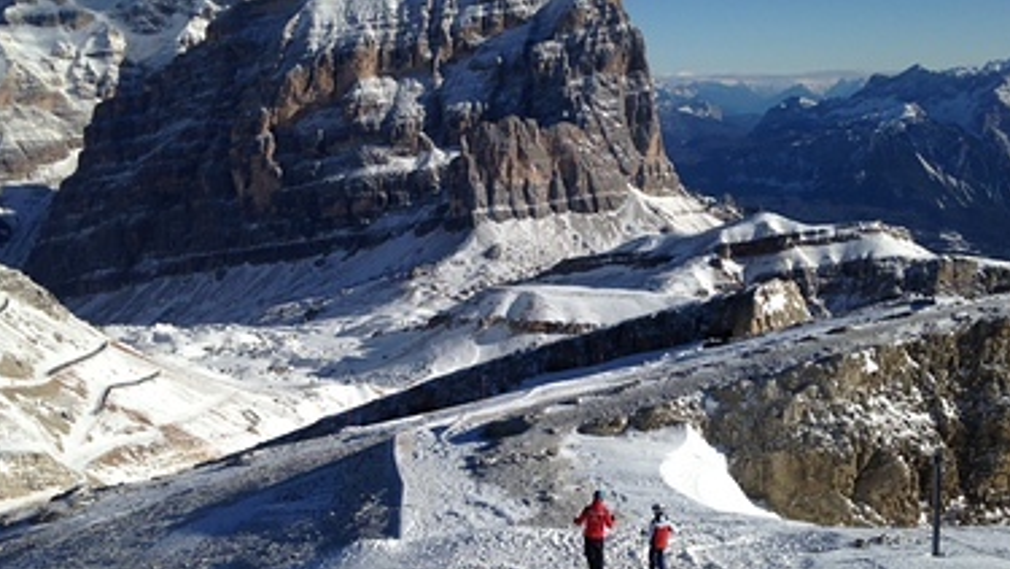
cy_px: 325
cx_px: 558
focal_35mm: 48
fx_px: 1286
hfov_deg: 42.8
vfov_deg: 24.9
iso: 50
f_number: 2.4
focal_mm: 4.12
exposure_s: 1/3623
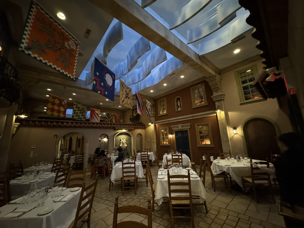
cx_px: 152
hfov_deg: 102.1
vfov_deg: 85.7
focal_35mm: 14
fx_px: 123
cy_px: 114
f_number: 2.2
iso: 1600
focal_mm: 2.22
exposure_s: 1/30
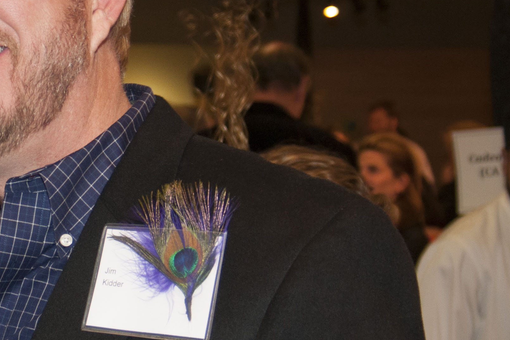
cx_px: -115
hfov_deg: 14.7
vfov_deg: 10.2
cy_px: 207
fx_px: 1913
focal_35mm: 135
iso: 800
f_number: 4
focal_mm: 34
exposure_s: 1/60
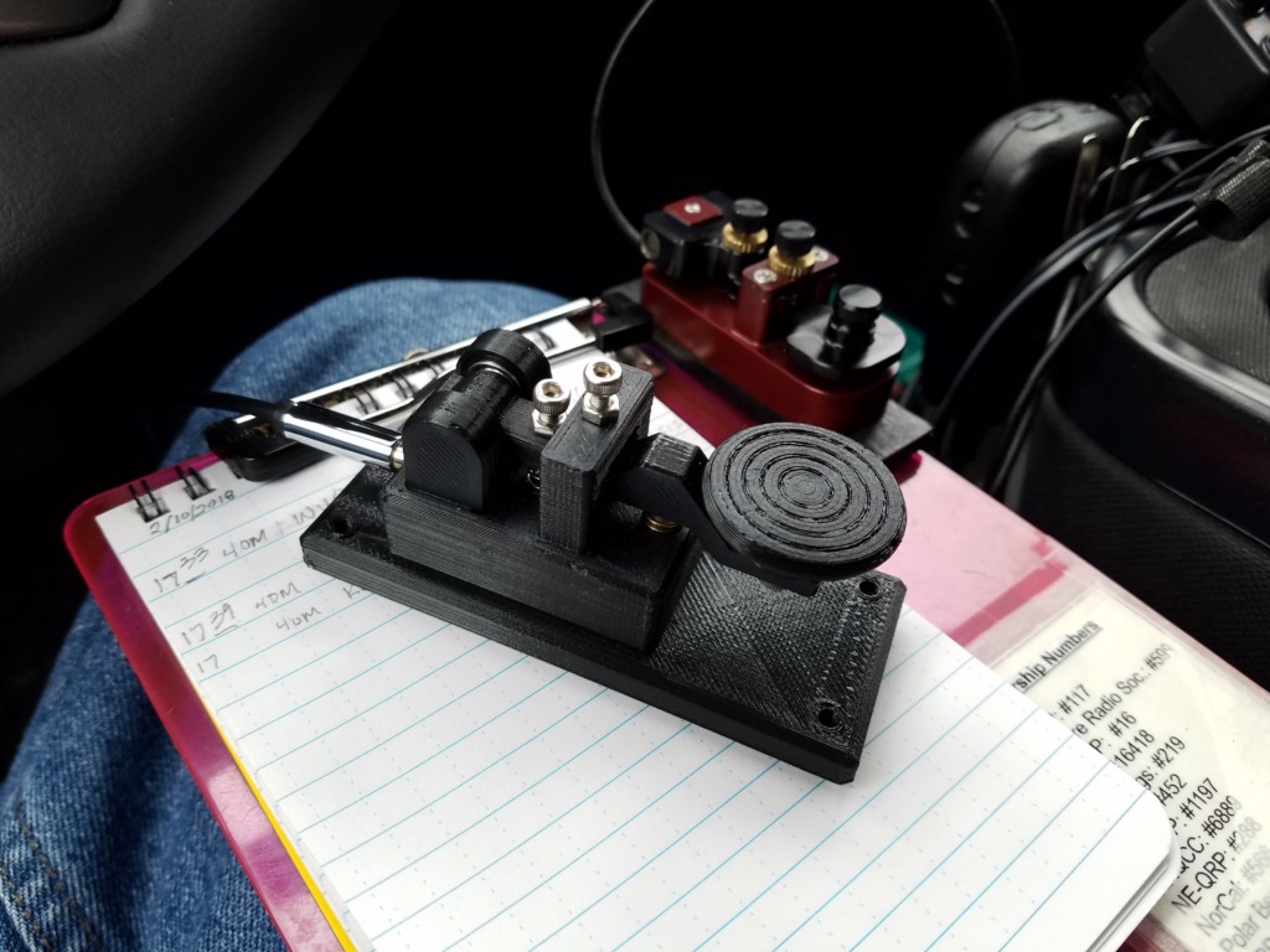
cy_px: 476
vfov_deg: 53.1
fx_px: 954
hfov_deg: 67.3
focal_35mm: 26
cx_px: 635
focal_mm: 4.2
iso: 64
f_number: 1.7
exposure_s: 1/60
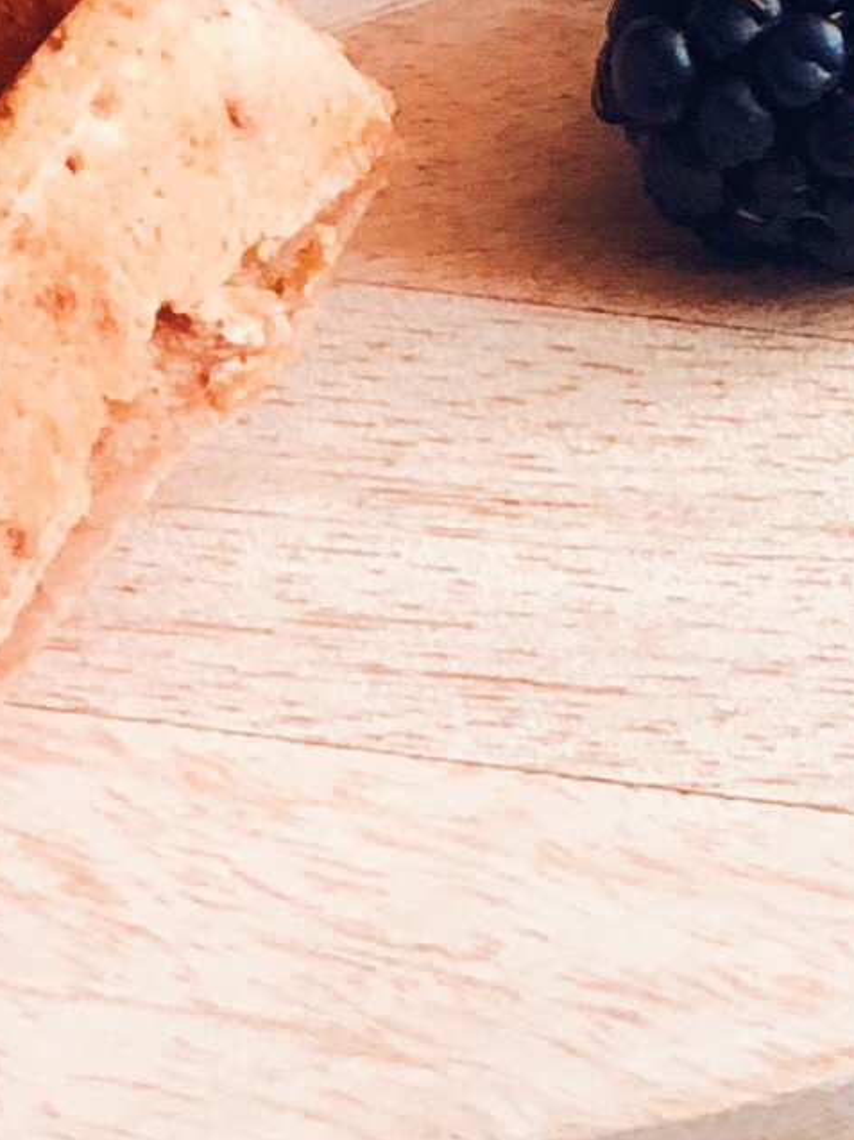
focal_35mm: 361
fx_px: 11887
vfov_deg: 5.4
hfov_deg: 4.1
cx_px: 777
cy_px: -718
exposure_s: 1/60
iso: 50
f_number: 2.8
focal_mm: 6.6
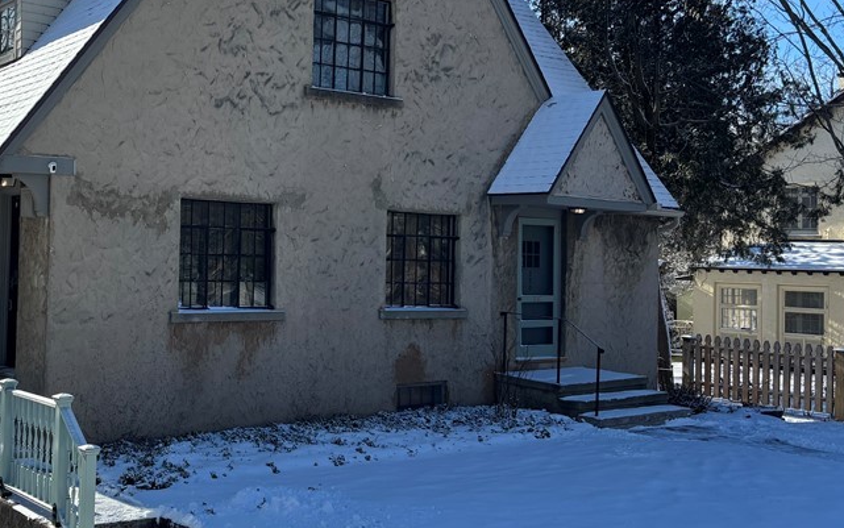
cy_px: 213
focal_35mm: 44
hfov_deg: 43.7
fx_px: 1012
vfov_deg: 29.2
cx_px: 203
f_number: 1.6
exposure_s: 1/3021
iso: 50
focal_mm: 5.96
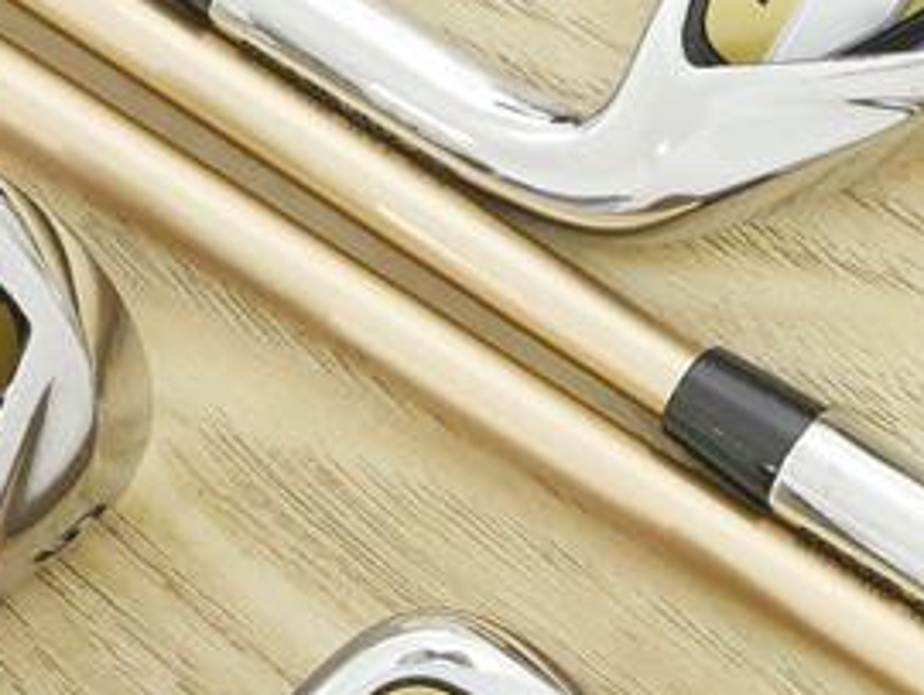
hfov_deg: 8.3
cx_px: 991
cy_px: 979
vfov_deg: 6.2
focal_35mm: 237
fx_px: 6332
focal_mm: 25
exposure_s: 1/40
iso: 1600
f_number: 4.5
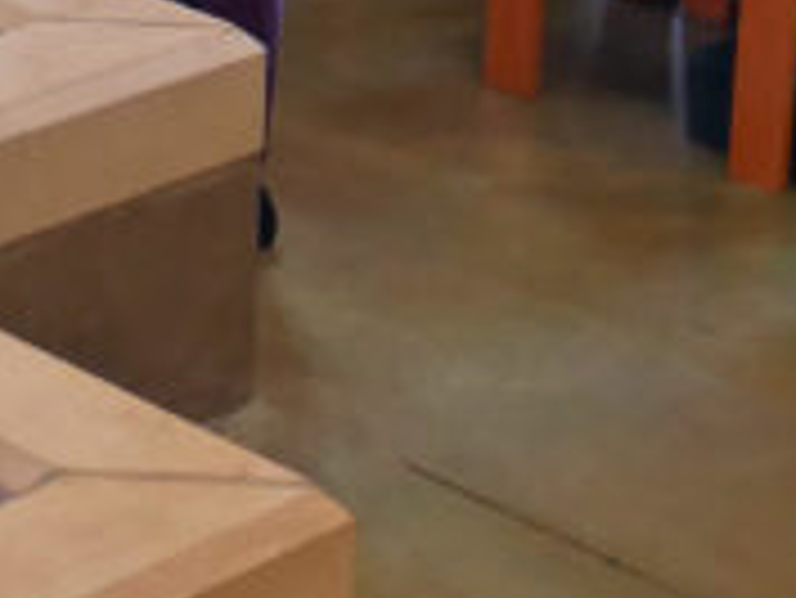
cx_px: -472
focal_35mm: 162
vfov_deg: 8.4
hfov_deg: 11.6
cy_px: -809
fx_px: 3728
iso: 320
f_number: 3.5
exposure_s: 1/60
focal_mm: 14
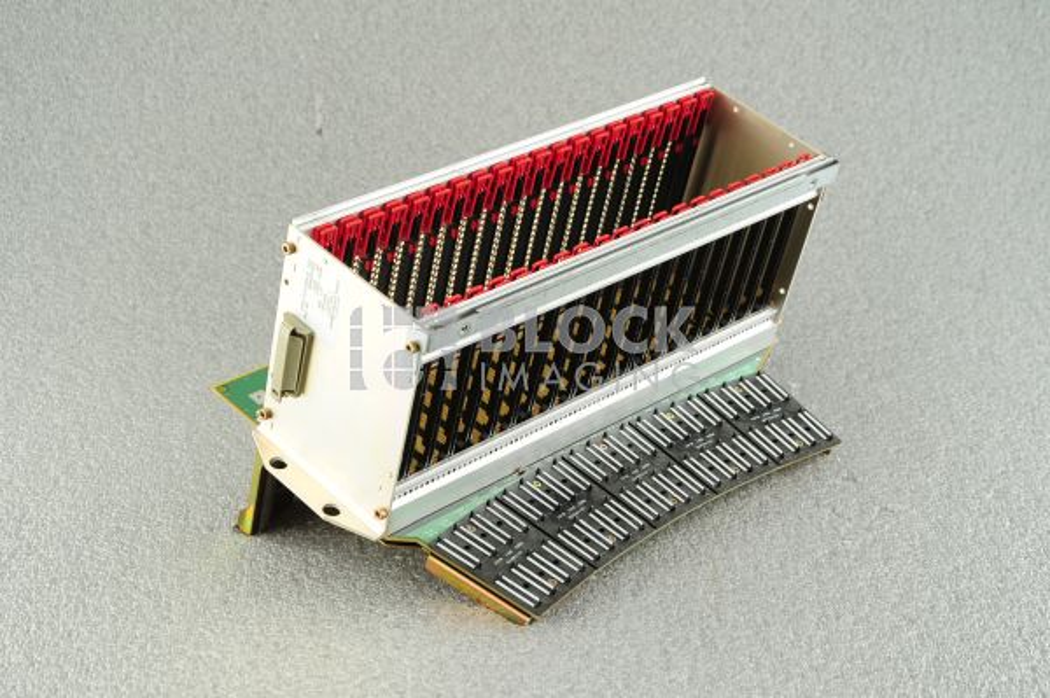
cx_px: 525
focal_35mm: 70
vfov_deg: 19.4
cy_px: 349
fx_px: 2040
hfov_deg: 28.9
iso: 1600
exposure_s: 1/125
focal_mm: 70
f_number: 8
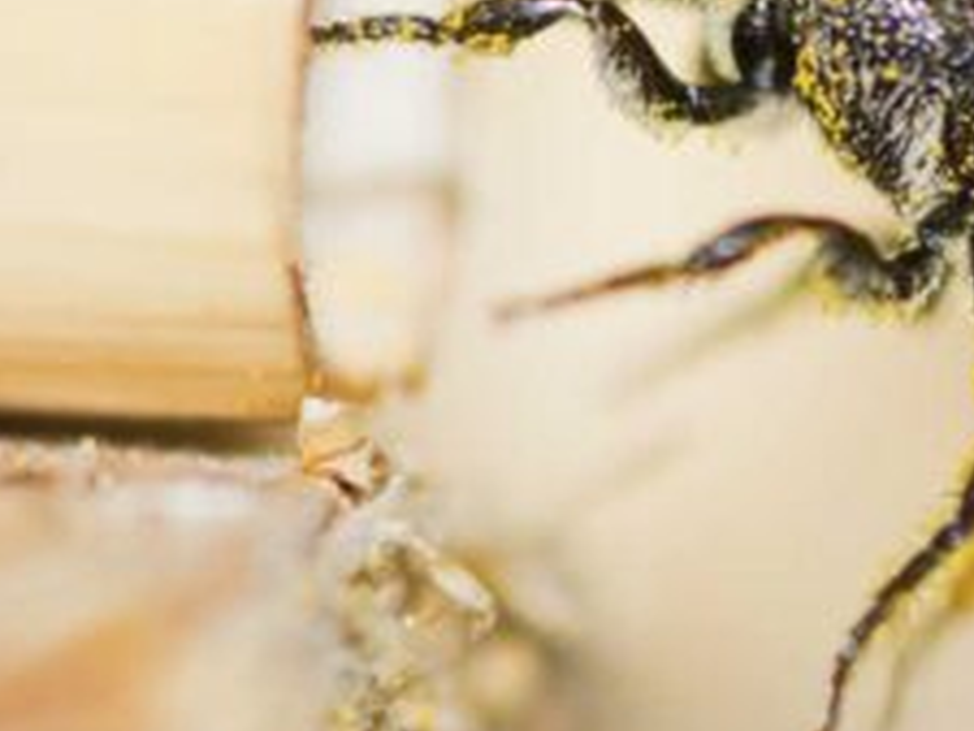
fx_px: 24324
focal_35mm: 864
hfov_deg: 2.3
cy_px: 268
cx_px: 957
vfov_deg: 1.7
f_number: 8
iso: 100
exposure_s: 1/320
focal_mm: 180
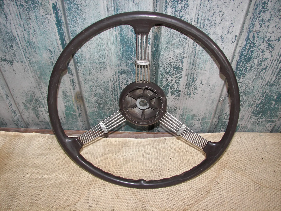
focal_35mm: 36
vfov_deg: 39.7
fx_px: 292
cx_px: 140
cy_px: 106
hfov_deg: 51.4
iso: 100
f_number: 2.8
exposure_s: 1/30
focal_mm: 6
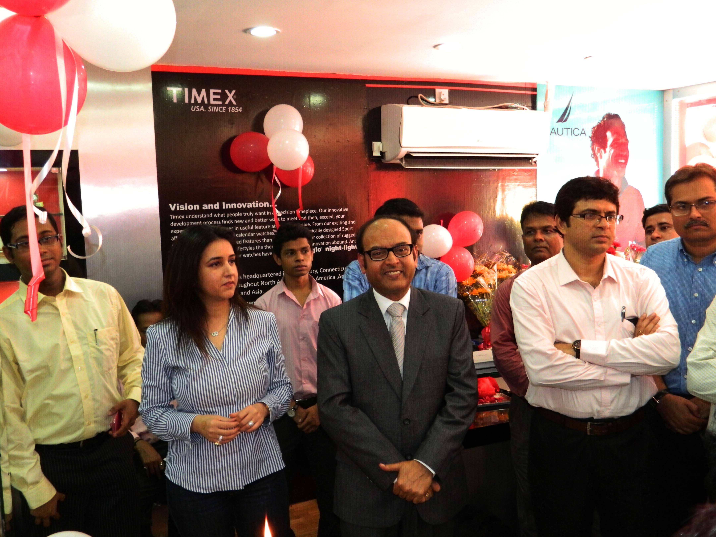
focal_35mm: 35
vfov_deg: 40.7
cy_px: 268
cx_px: 358
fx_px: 724
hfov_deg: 52.6
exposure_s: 1/30
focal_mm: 6.2
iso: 400
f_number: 3.3
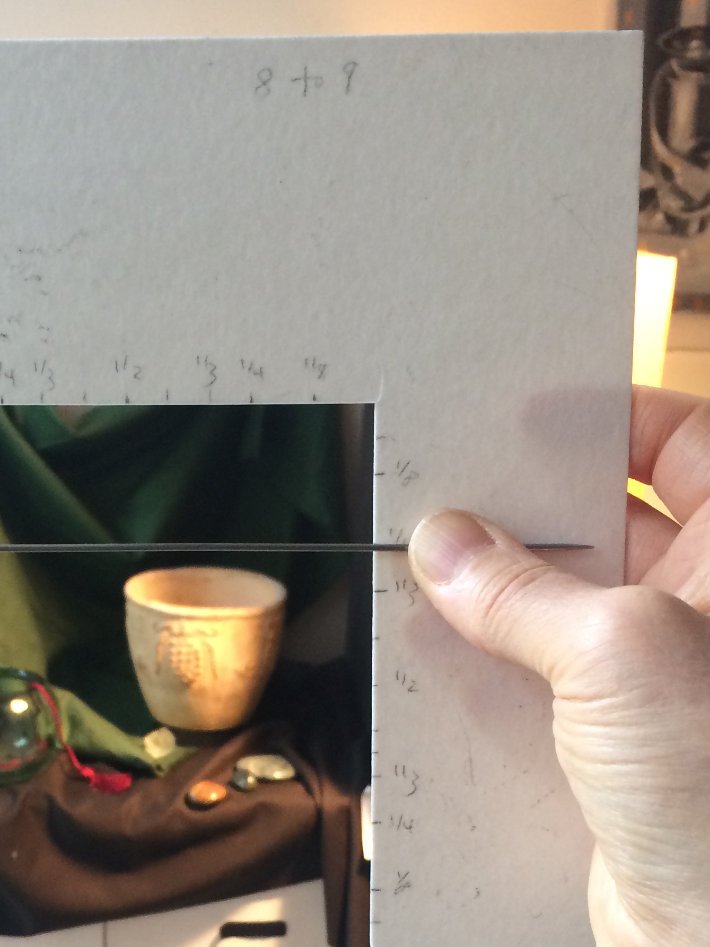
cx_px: 176
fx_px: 1450
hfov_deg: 27.1
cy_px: 812
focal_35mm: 53
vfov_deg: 34.6
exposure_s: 1/30
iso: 125
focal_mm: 4.15
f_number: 2.2
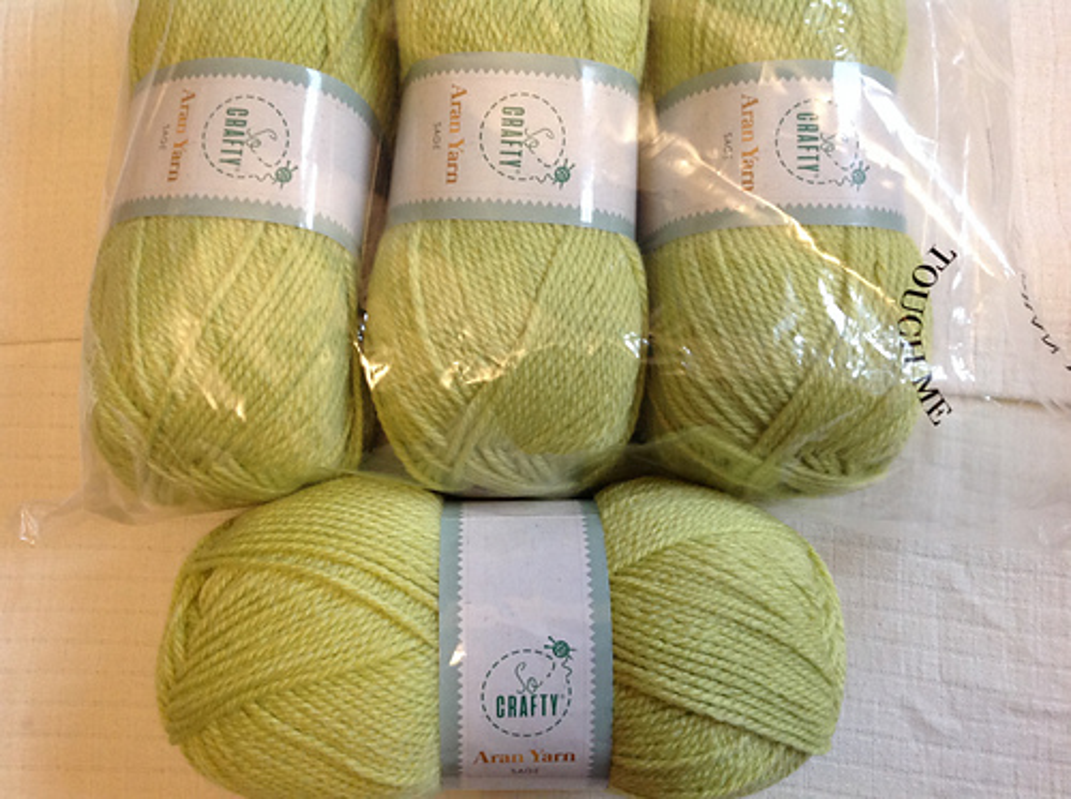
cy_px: 400
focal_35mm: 35
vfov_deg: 40.6
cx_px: 536
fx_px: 1081
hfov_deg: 52.7
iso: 160
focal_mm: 4.28
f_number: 2.4
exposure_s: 1/15
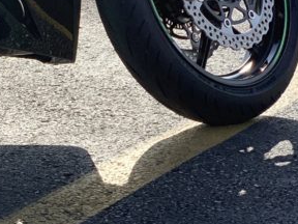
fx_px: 1593
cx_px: -146
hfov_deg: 10.3
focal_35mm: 185
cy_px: -109
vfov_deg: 7.9
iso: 16
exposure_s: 1/826
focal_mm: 6
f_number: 2.4
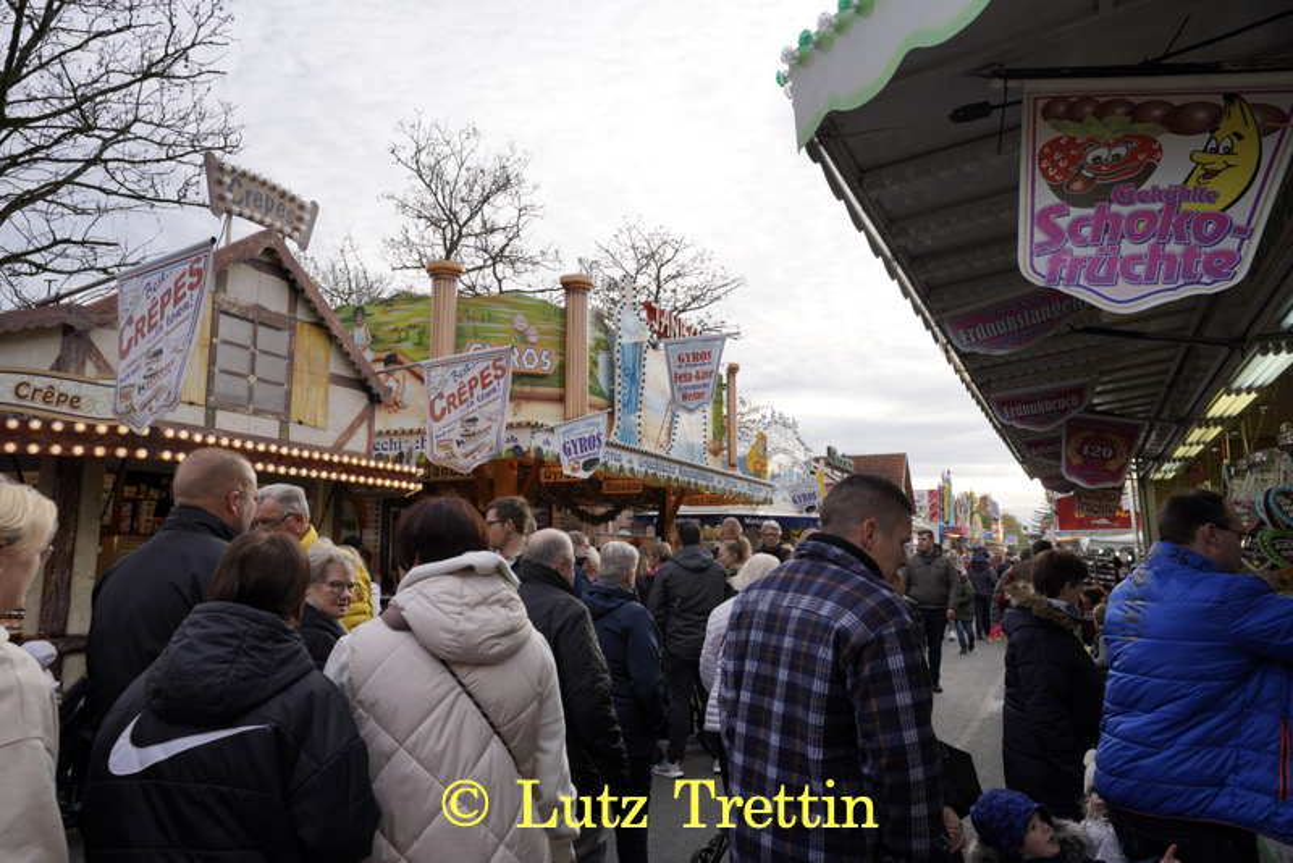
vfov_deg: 49.6
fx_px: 934
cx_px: 646
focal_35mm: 26
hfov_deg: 69.4
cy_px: 432
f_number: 8
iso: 200
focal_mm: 26
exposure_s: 1/250
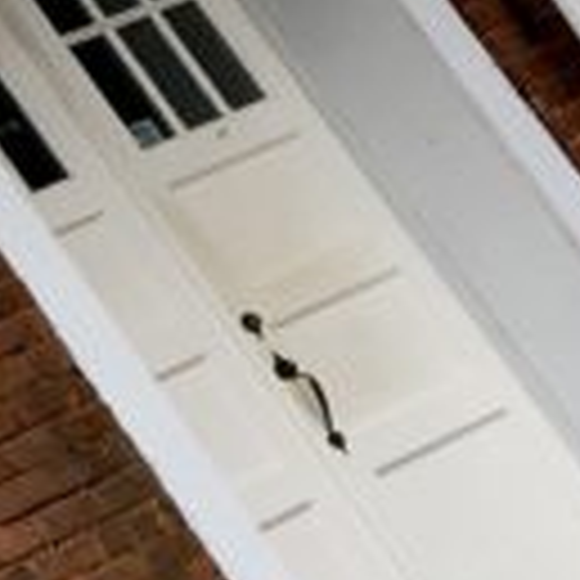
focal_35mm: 242
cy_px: -36
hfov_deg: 6.5
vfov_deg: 7.2
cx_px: -1295
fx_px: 4587
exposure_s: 1/382
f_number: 2.2
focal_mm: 4.15
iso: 25
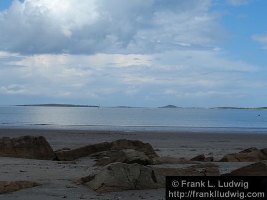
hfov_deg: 26.7
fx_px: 563
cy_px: 100
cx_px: 134
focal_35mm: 73
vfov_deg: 20.2
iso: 80
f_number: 4.3
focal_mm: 11.9
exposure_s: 1/1000
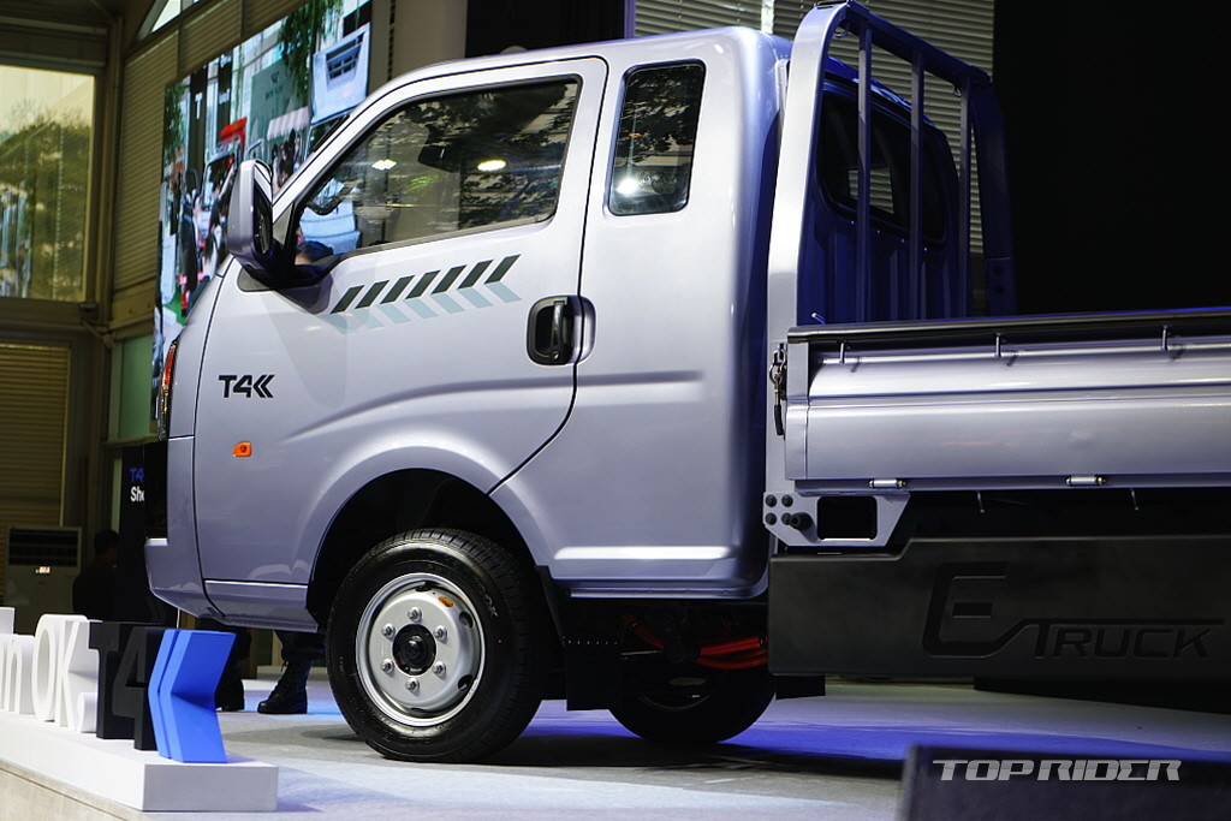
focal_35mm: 70
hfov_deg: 28.8
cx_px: 616
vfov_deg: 19.5
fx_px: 2394
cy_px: 410
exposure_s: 1/80
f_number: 4
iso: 160
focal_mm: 70
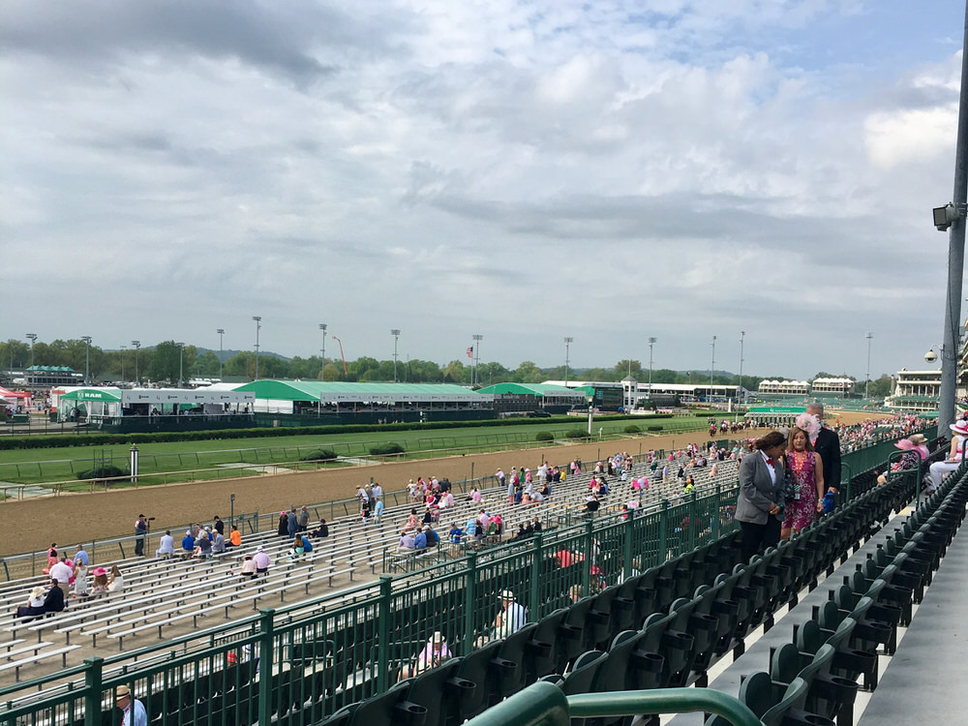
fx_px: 811
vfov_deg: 48.2
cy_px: 363
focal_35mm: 29
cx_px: 484
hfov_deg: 61.7
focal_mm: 4.15
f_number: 2.2
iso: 25
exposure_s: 1/1241
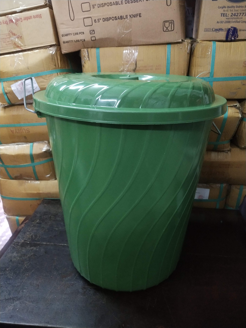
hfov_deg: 46.8
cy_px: 164
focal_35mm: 30
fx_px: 284
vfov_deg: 60.0
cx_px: 123
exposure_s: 1/33.3
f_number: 1.8
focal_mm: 3.95
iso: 637
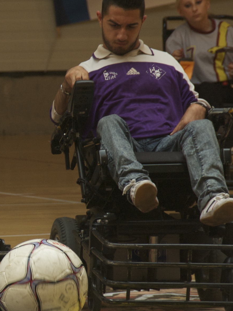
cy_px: 154
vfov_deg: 3.6
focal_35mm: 553
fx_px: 4963
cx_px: -28
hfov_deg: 2.7
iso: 400
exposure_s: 1/200
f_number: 7.1
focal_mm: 150
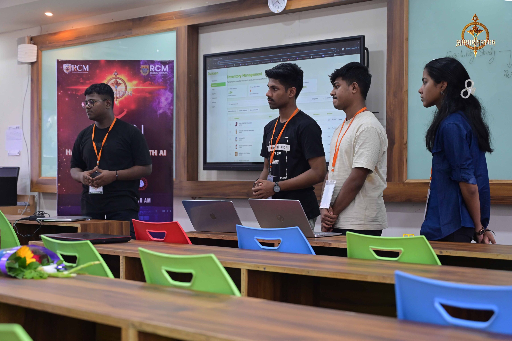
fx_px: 1208
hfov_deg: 23.9
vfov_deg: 16.0
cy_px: 170
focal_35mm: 85
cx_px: 256
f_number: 1.8
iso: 640
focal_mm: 85
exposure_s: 1/250
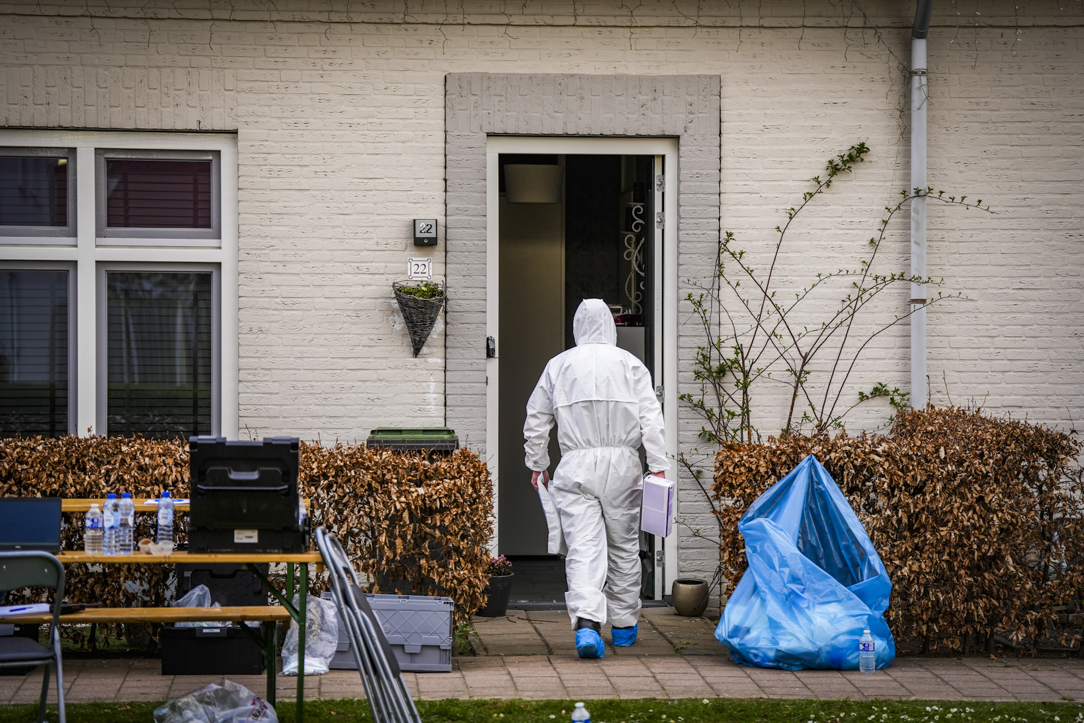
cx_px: 542
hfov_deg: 19.6
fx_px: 3131
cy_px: 362
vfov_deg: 13.2
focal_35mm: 104
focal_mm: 104
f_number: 2.8
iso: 250
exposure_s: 1/1000
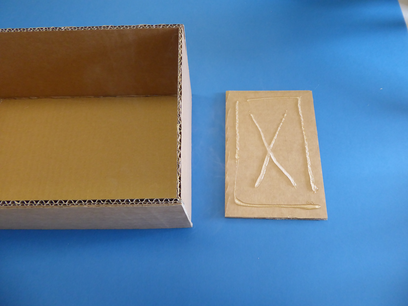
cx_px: 204
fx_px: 283
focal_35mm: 24
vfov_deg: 56.8
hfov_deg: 71.6
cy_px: 153
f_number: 3.3
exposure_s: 1/50
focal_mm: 4.3
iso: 400
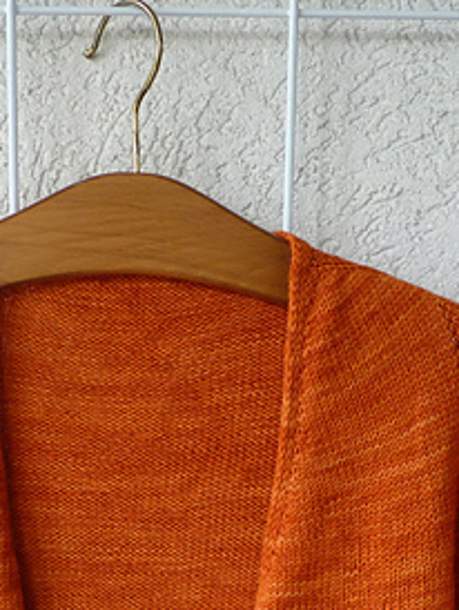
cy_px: 519
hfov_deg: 23.2
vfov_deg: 29.7
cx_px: 131
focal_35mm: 63
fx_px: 1112
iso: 125
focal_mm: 4.8
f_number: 2.8
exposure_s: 1/30
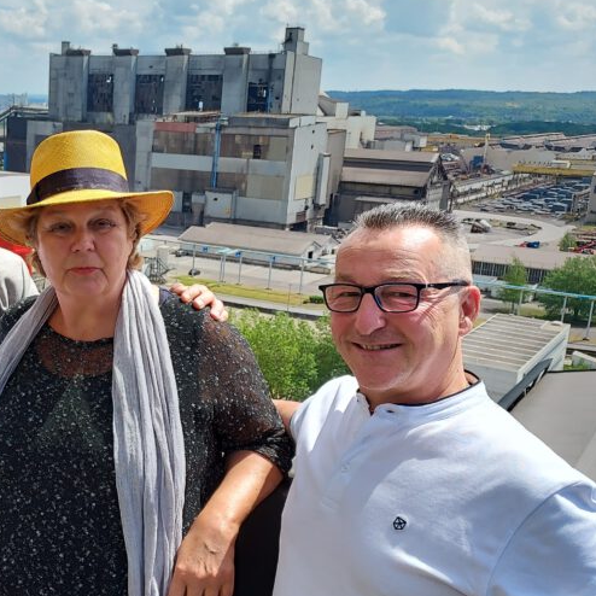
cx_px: 42
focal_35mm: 44
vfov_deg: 38.3
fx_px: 857
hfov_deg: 35.7
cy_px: 315
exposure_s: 1/466
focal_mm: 4.6
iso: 40
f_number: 1.8
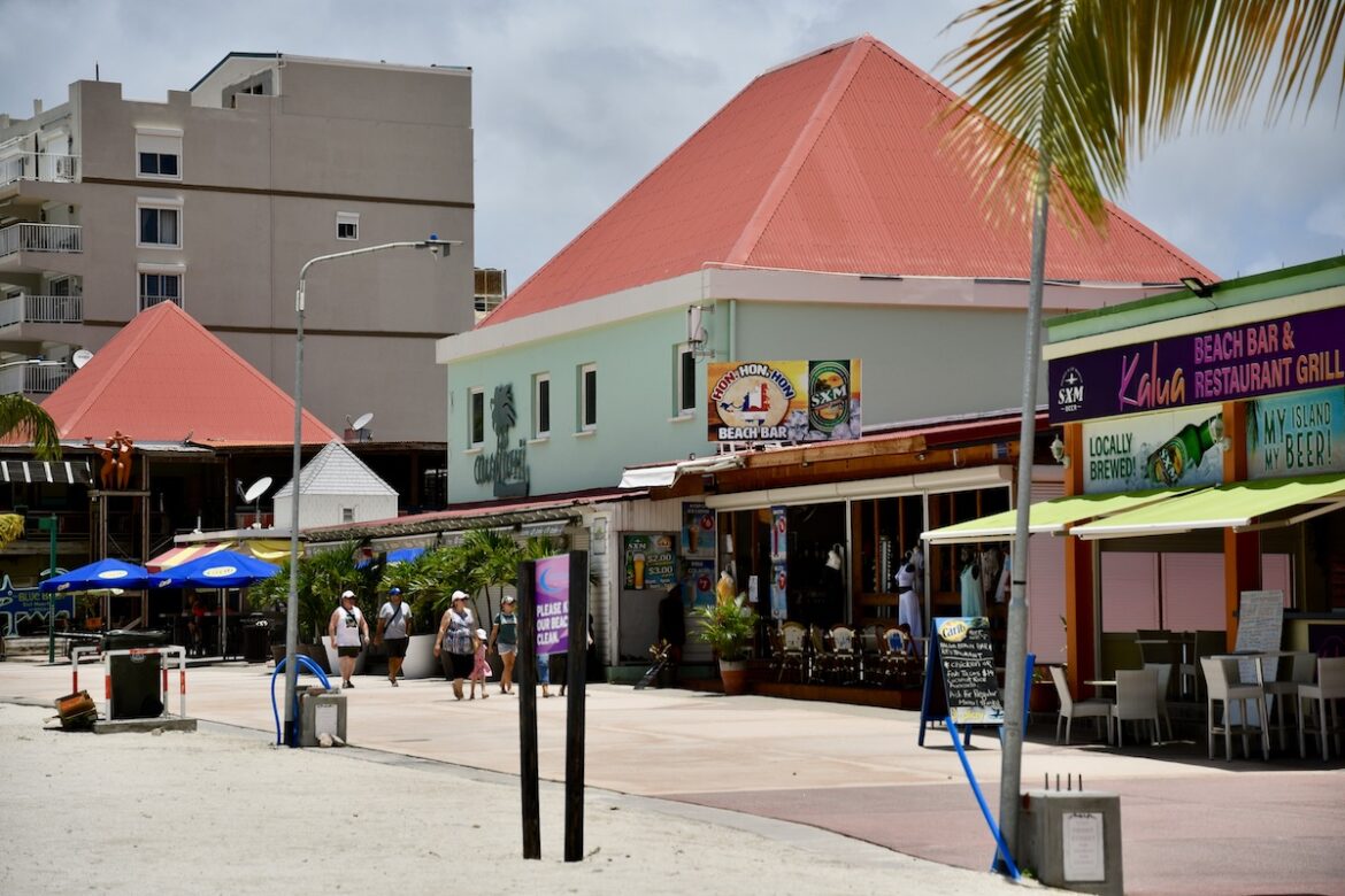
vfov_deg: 15.2
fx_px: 3362
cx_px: 672
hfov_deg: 22.6
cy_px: 448
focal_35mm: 90
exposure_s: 1/4000
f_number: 3.8
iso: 100
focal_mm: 60
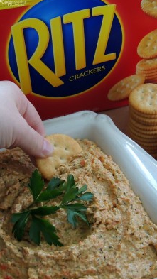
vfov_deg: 34.4
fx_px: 452
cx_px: 102
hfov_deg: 19.7
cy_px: 138
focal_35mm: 61
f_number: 3.7
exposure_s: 1/60
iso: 800
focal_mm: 9.8
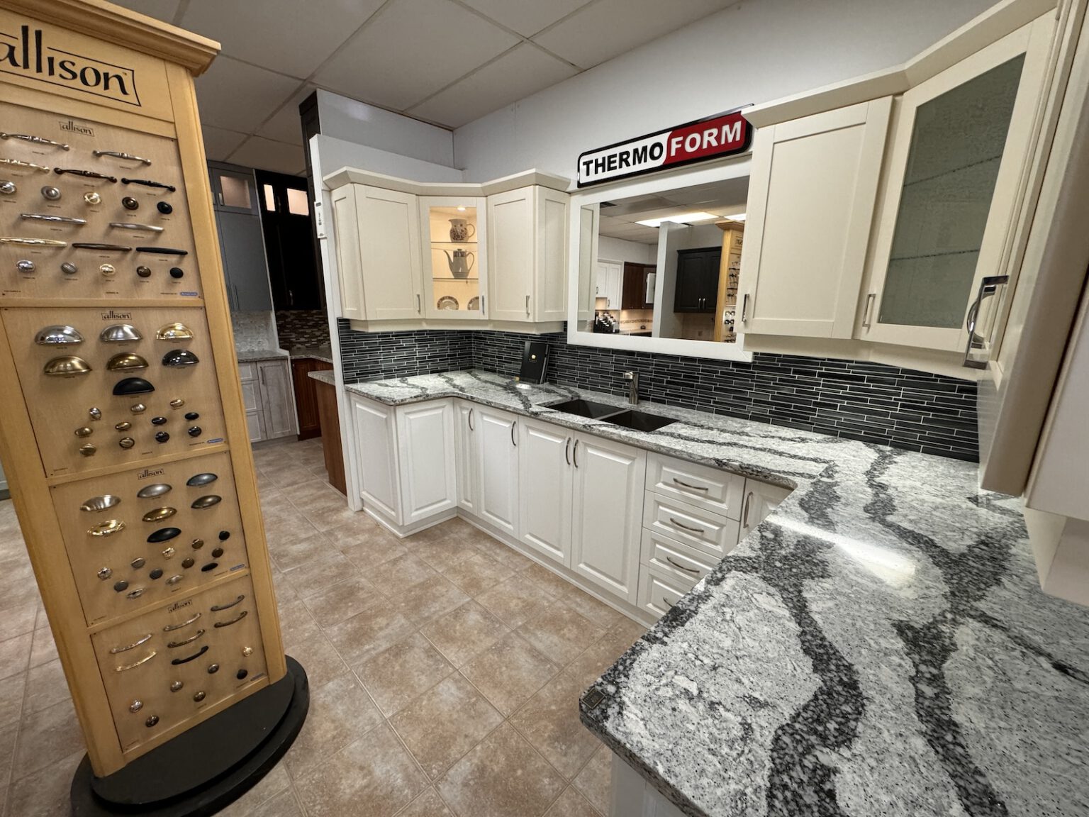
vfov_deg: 85.7
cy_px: 408
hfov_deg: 102.1
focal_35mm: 14
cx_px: 544
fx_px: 440
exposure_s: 1/120
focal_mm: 2.22
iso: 250
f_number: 2.2
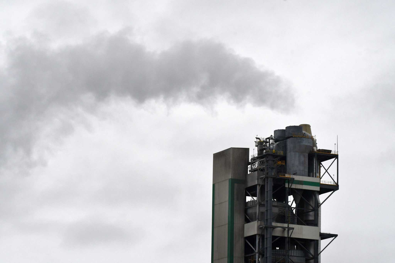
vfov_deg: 8.3
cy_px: 132
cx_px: 198
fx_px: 1810
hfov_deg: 12.5
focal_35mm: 165
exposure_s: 1/2000
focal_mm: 110
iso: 1000
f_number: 9
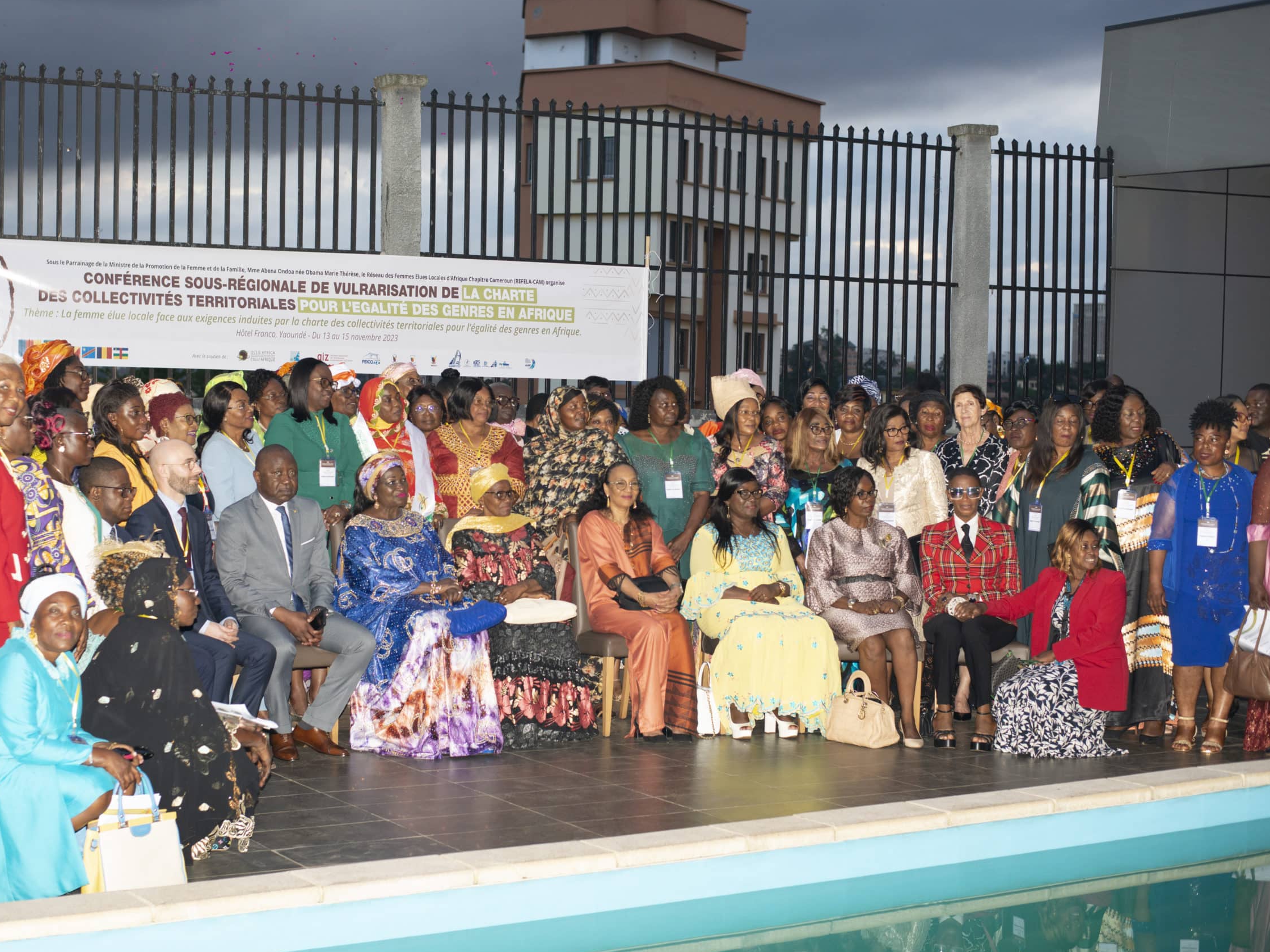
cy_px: 472
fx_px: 2018
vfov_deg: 26.6
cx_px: 548
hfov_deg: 34.9
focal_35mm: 55
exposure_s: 1/160
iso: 1000
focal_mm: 50
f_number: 2.8
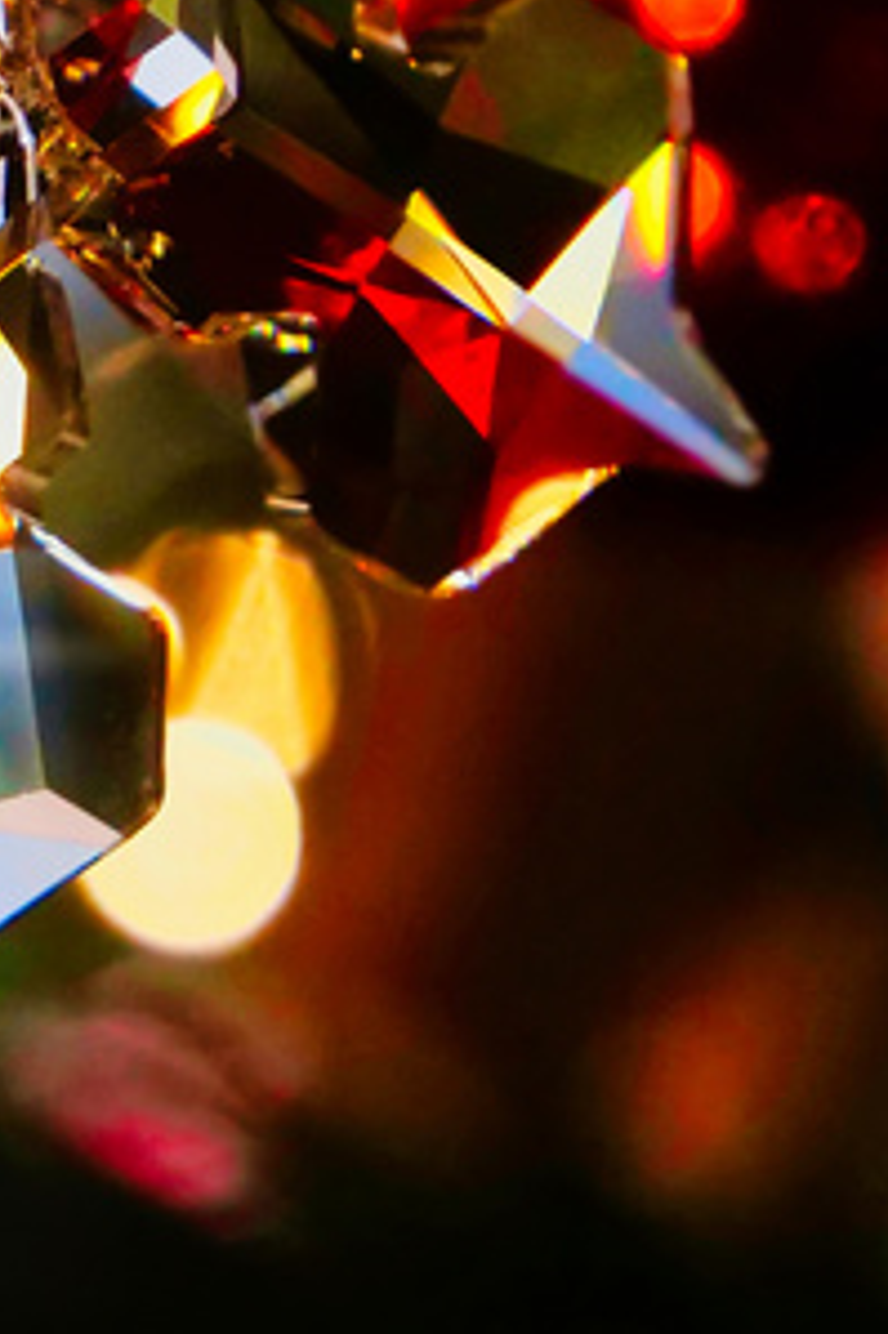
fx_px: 12260
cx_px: -18
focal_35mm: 331
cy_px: 152
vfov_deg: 6.2
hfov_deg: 4.1
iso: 3200
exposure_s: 1/60
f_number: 3.9
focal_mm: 44
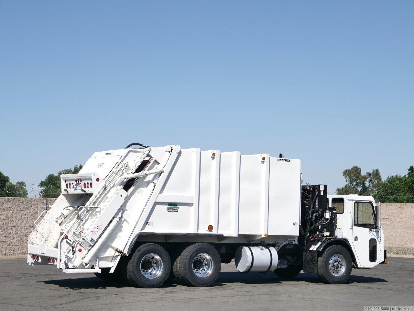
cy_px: 156
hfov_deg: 27.8
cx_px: 207
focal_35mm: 70
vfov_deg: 21.0
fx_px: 837
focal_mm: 35
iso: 100
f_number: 5.6
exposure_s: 1/640
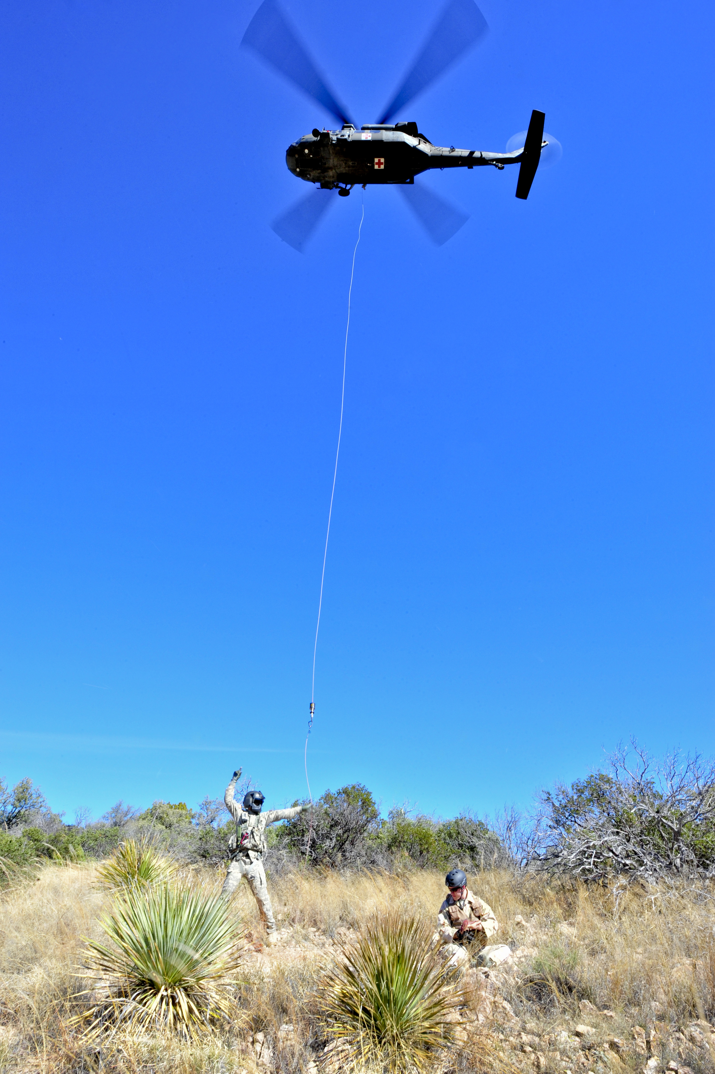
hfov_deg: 67.3
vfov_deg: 90.0
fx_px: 537
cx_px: 358
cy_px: 537
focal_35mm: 18
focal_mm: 18
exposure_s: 1/80
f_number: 22
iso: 640
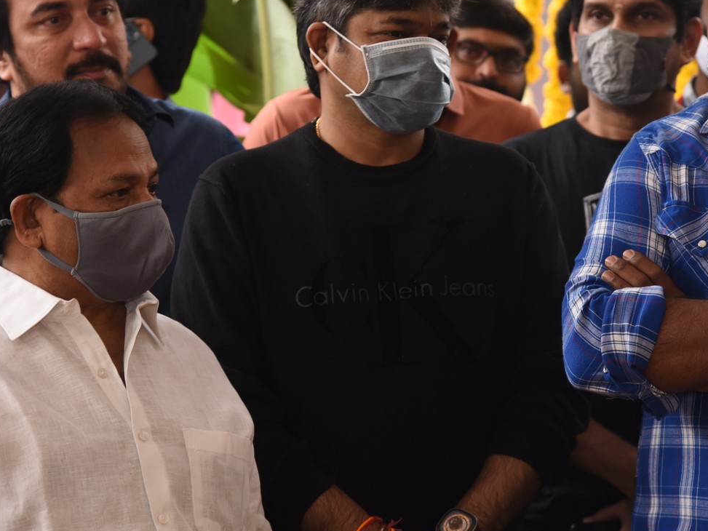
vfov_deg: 9.3
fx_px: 3273
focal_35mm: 160
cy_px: 266
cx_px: 474
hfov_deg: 12.3
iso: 800
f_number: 4.5
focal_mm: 100
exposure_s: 1/125
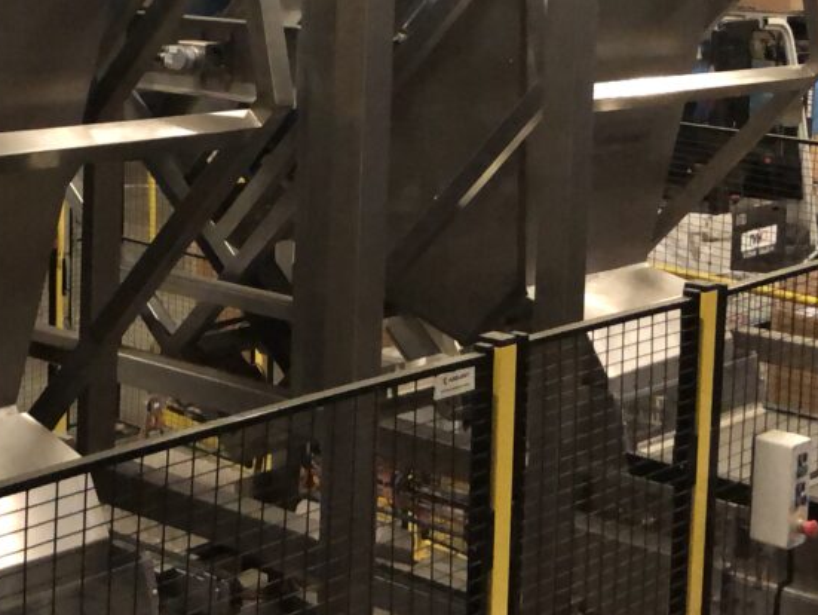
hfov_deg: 24.9
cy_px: 116
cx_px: 288
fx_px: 1844
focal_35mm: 78
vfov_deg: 18.7
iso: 640
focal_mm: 3.99
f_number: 1.8
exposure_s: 1/33
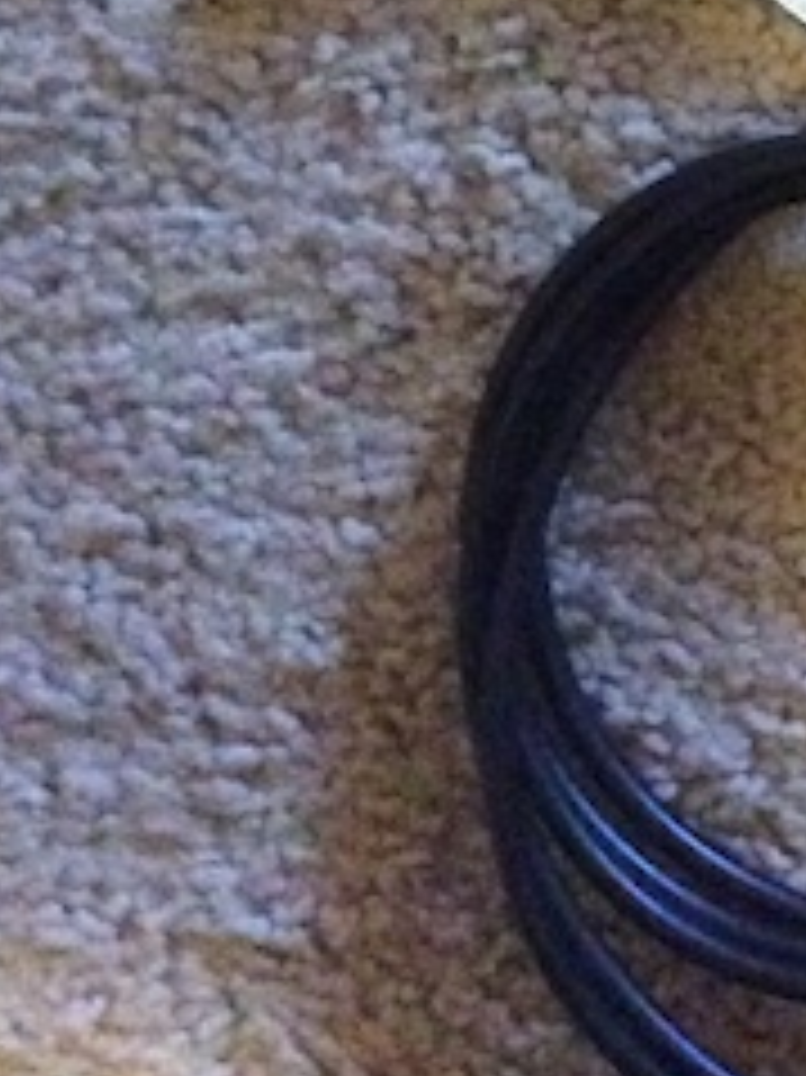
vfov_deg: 17.2
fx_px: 3325
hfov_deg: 13.2
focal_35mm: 107
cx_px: 1162
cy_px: -360
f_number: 2.4
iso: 800
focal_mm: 3.3
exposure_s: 1/15
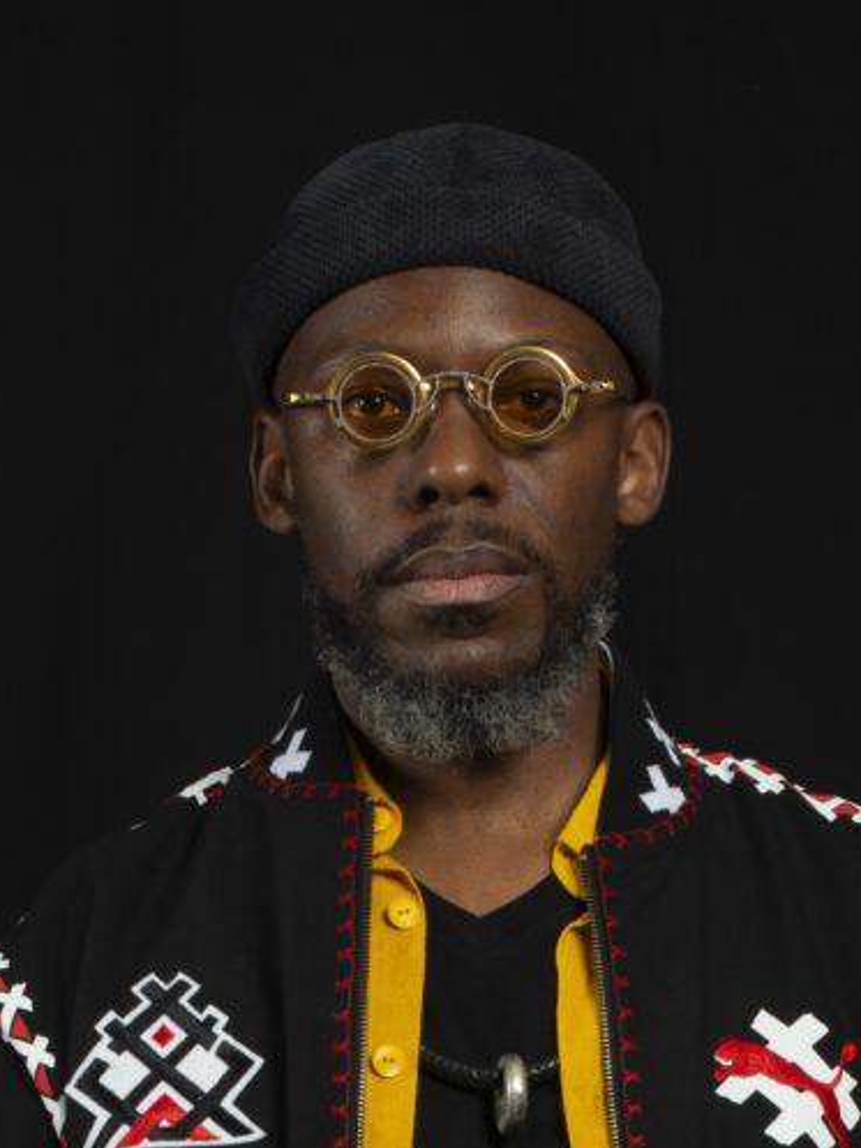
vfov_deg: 10.1
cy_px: 1955
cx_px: 494
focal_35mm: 187
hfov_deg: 7.9
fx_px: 6199
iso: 400
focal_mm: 50
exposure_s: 1/125
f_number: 11
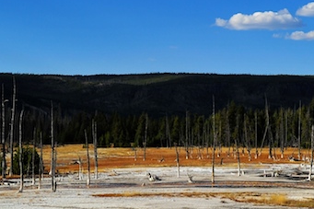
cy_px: 117
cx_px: 206
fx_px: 889
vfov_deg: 13.4
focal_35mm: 102
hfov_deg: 20.0
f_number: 5
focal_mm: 34
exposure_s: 1/2000
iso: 200
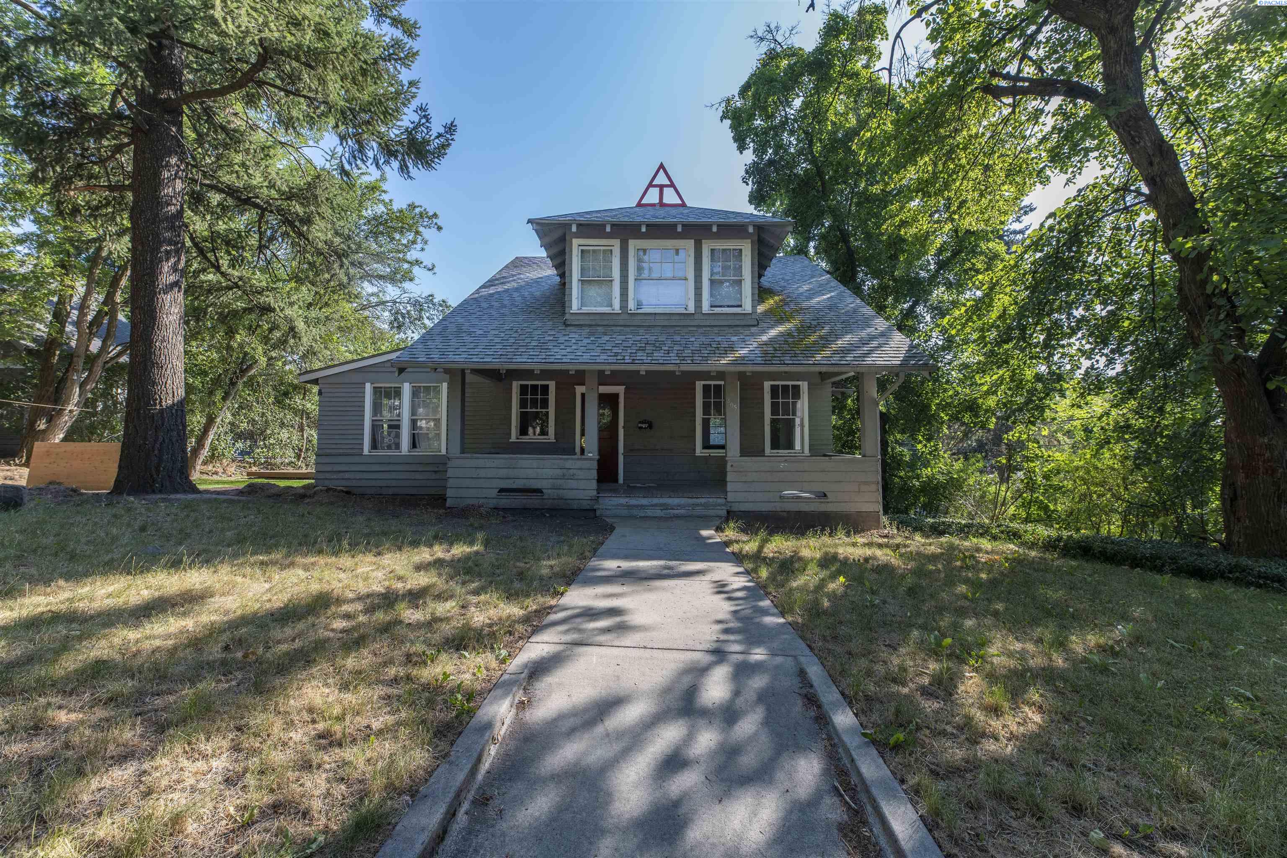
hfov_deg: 104.3
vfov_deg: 81.2
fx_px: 500
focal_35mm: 14
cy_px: 429
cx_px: 644
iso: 200
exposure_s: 1/250
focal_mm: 14
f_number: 5.6
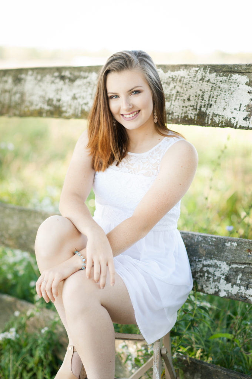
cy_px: 190
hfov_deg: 16.0
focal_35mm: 85
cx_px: 126
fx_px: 894
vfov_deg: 23.9
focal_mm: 85
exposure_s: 1/1000
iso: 640
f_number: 2.2
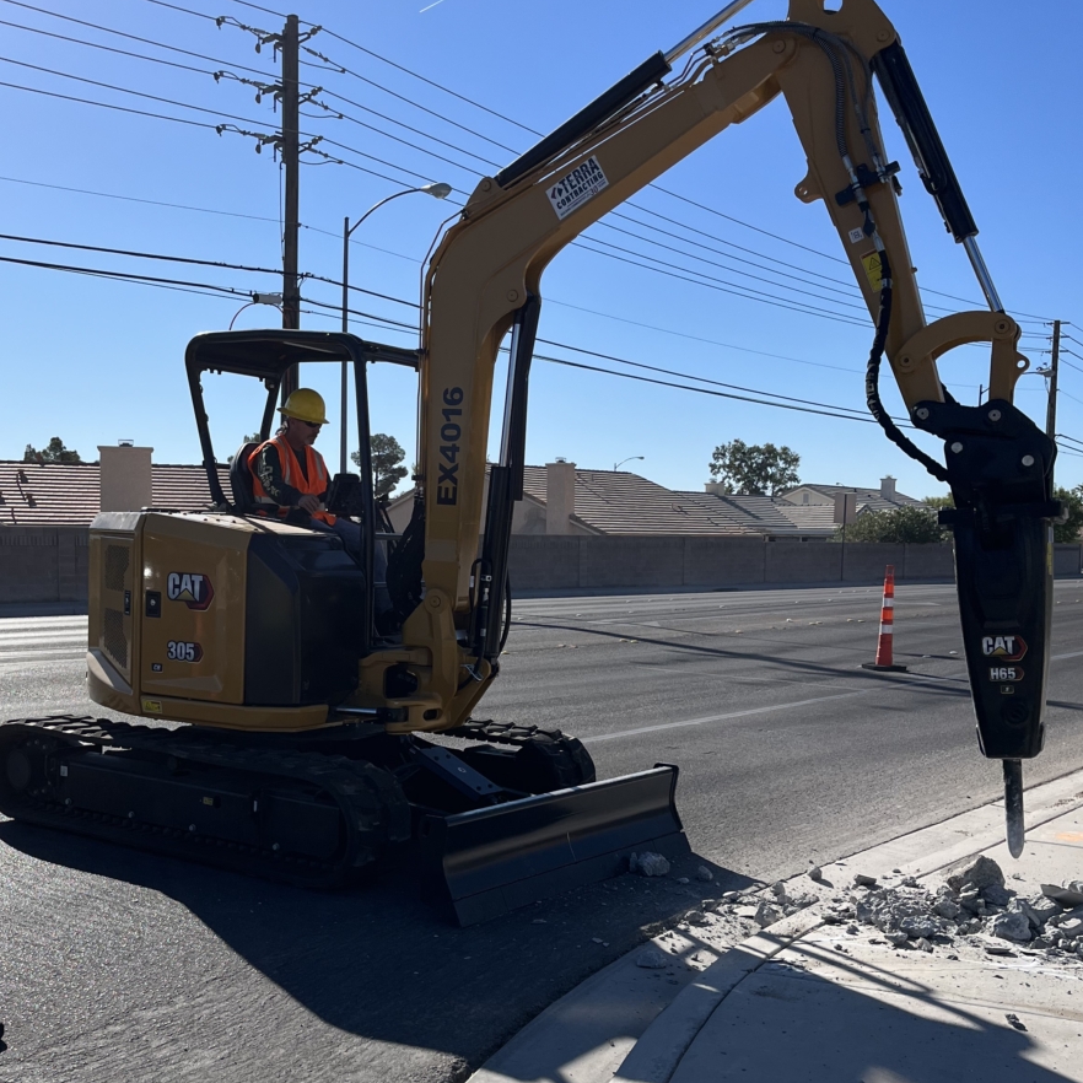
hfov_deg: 41.7
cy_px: 674
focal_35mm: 40
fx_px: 1416
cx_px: 430
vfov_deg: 41.6
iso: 50
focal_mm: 5.1
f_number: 1.6
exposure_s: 1/5319
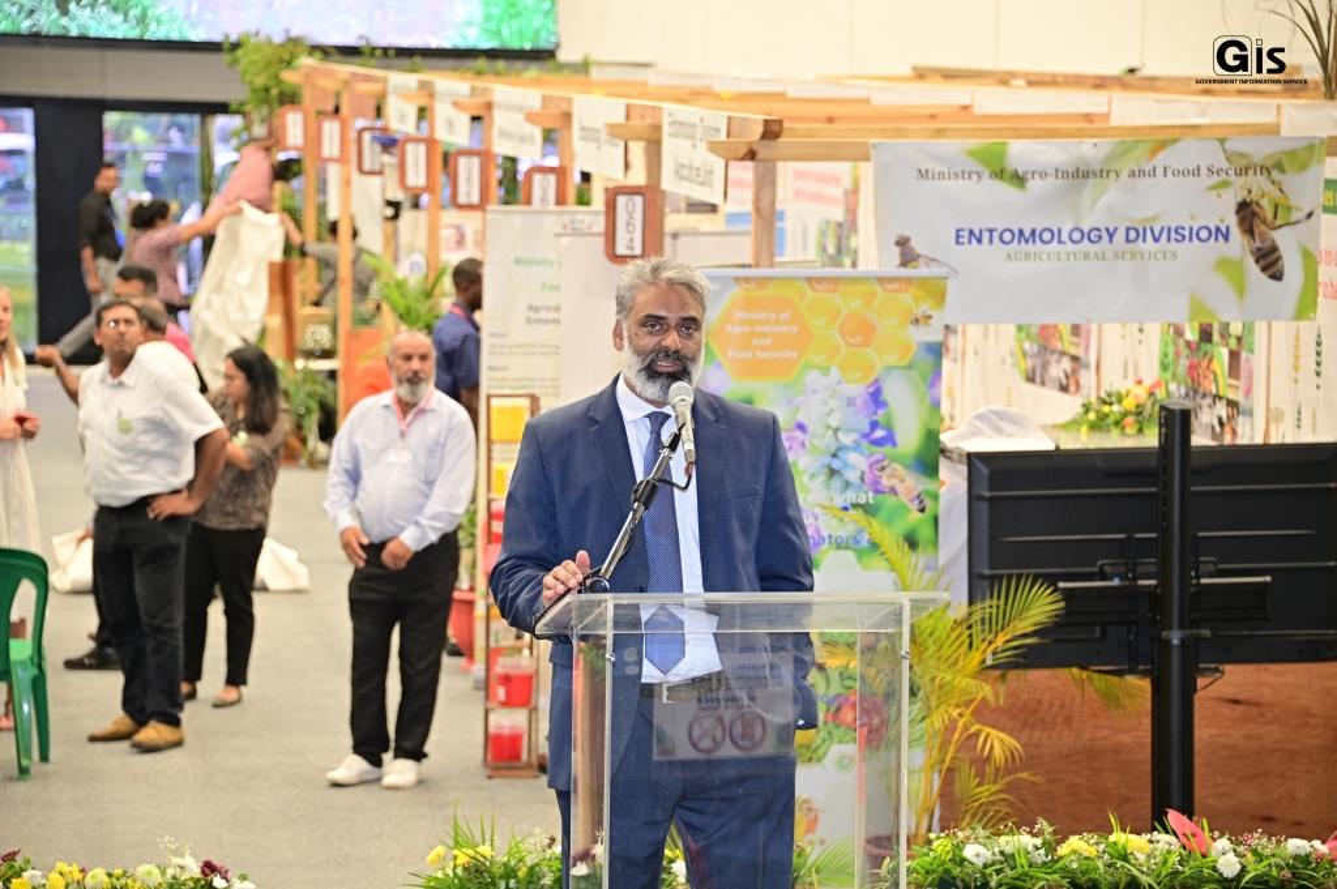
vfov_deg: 11.2
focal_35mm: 122
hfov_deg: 16.8
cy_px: 444
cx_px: 668
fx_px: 4527
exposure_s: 1/125
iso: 1000
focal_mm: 122
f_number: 5.6
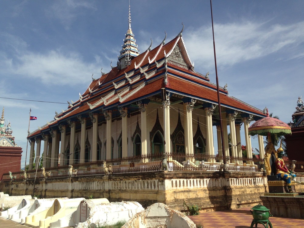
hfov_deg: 55.4
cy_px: 114
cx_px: 152
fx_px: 290
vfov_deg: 42.9
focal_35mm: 33
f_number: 2.4
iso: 50
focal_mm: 4.12
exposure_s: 1/2088
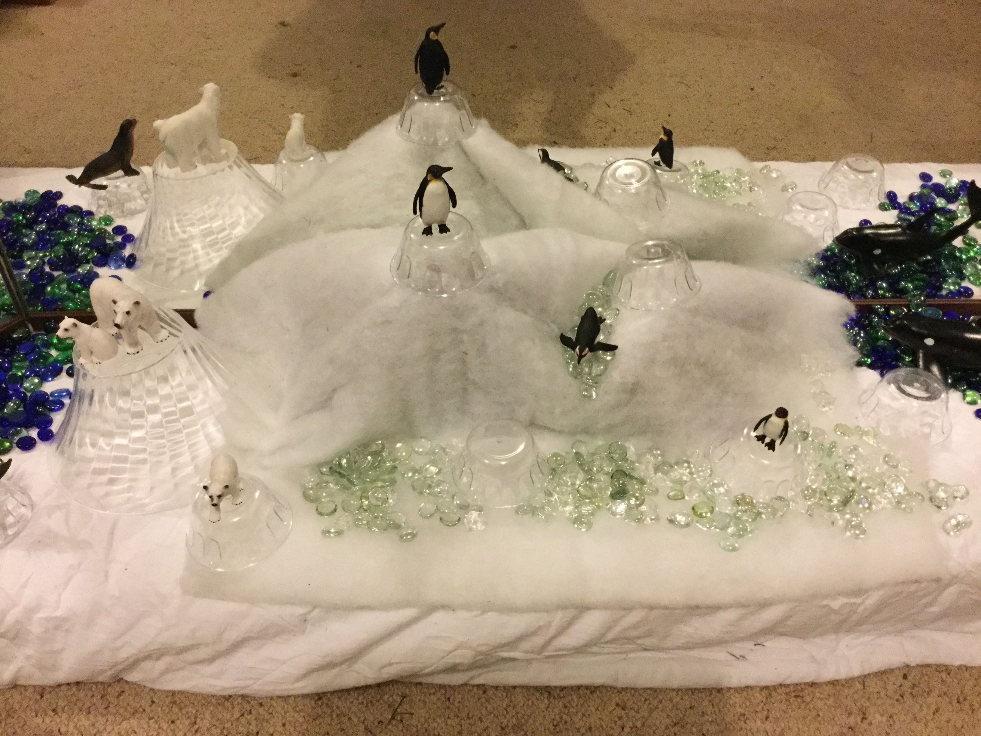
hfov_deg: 58.4
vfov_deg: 45.4
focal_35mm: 31
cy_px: 368
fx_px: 879
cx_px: 490
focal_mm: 3.3
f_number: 2.4
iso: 250
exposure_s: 1/17
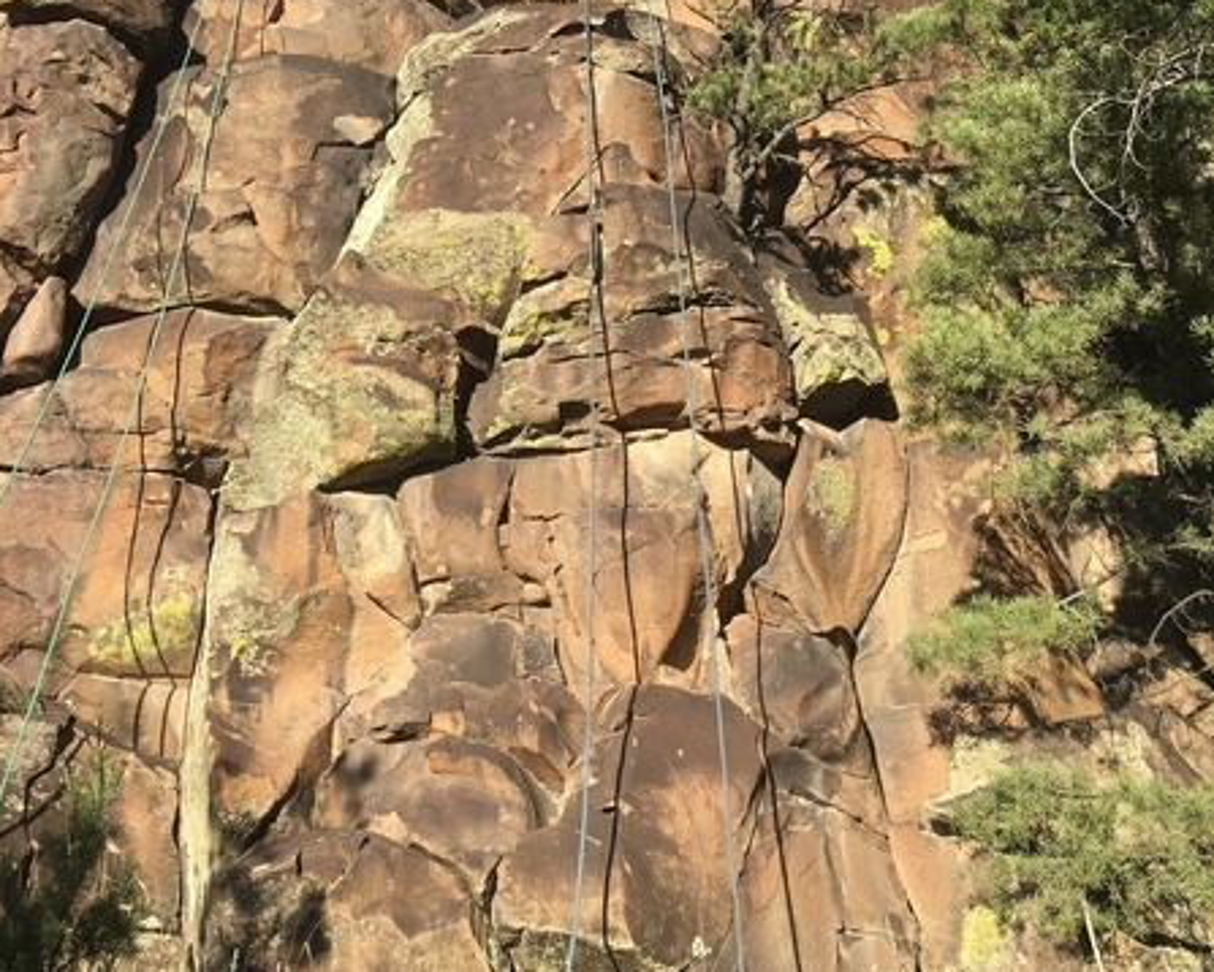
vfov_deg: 38.1
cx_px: 606
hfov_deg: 47.9
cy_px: 236
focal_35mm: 38
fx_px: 1366
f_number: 2.2
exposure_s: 1/793
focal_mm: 4.15
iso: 25
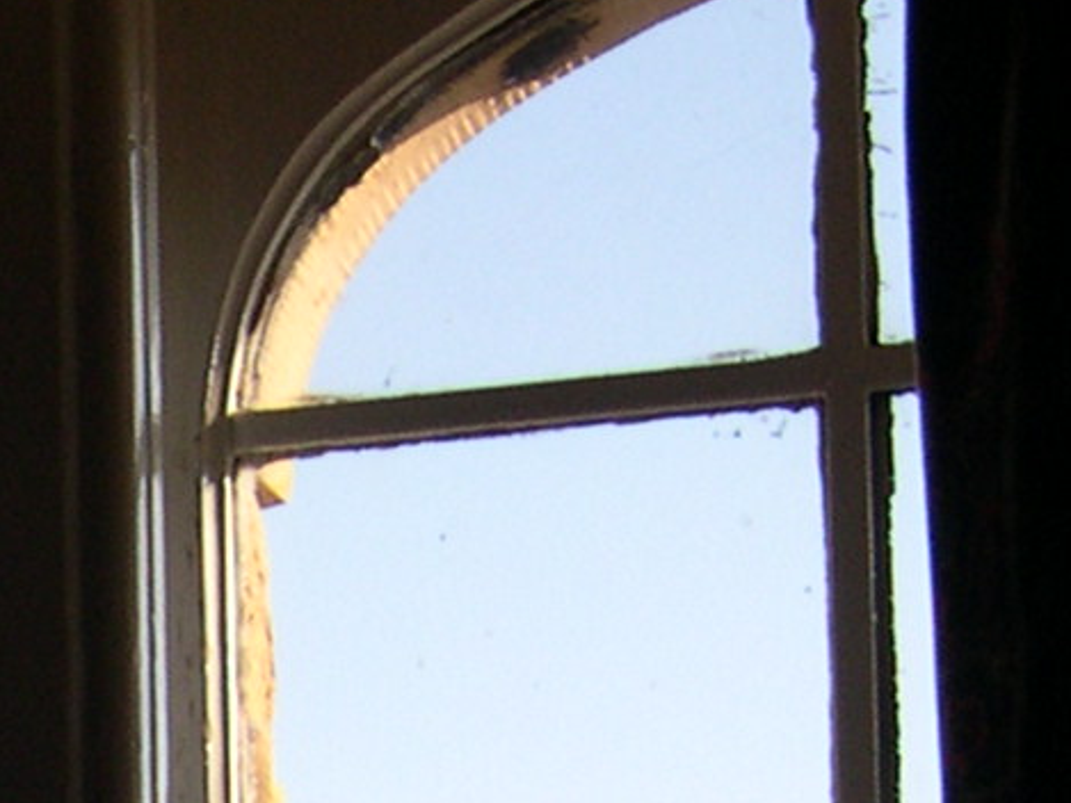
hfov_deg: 10.1
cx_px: -932
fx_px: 5694
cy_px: 1818
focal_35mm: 184
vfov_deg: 7.6
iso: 100
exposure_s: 1/507
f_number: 2.8
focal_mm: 8
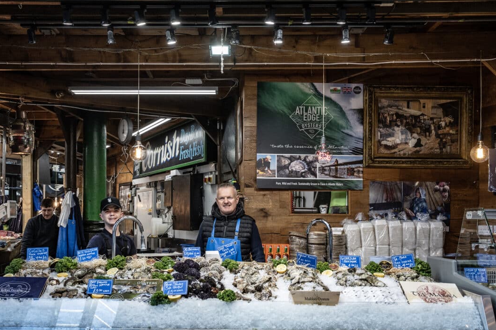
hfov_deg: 54.3
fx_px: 482
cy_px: 94
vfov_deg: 37.1
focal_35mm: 35
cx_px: 277
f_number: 5
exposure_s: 1/200
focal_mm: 24
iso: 1000
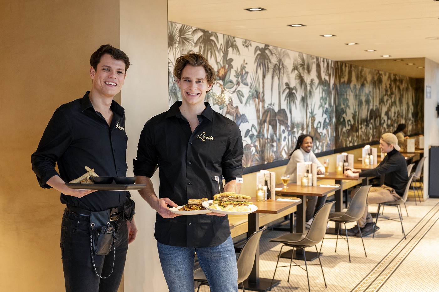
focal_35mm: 50
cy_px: 146
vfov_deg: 26.9
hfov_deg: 39.6
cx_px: 220
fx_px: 609
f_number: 4.5
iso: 4000
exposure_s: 1/125
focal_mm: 50
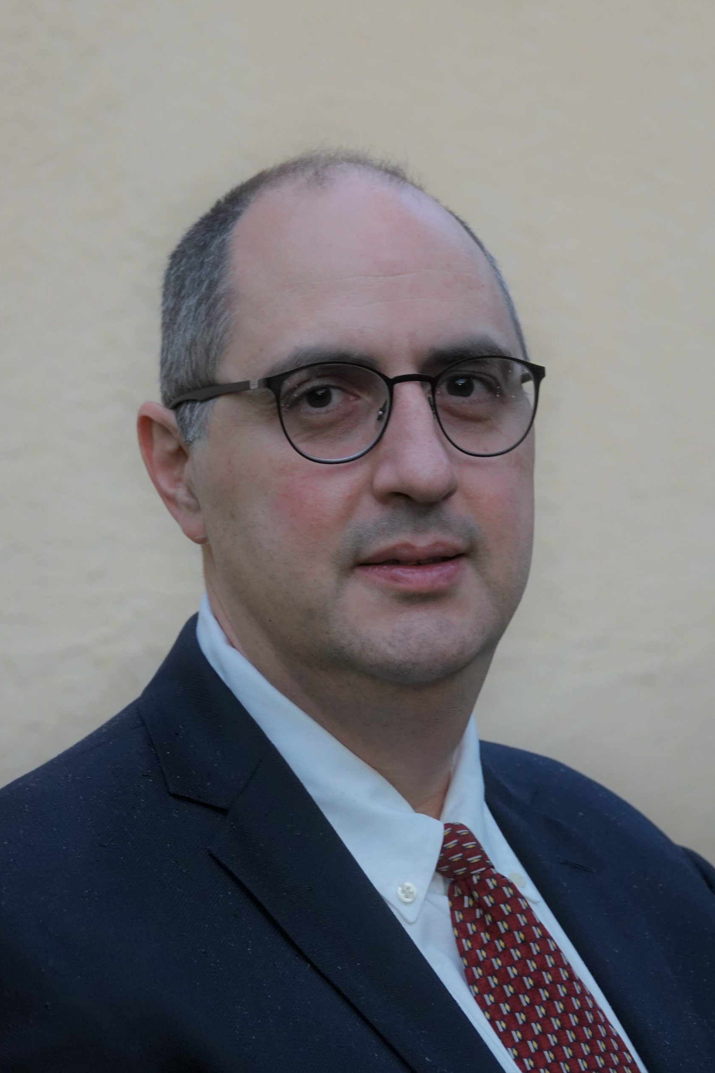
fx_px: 3337
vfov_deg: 18.3
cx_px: 358
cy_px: 533
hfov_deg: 12.2
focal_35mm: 112
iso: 800
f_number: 4
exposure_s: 1/30
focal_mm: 40.73
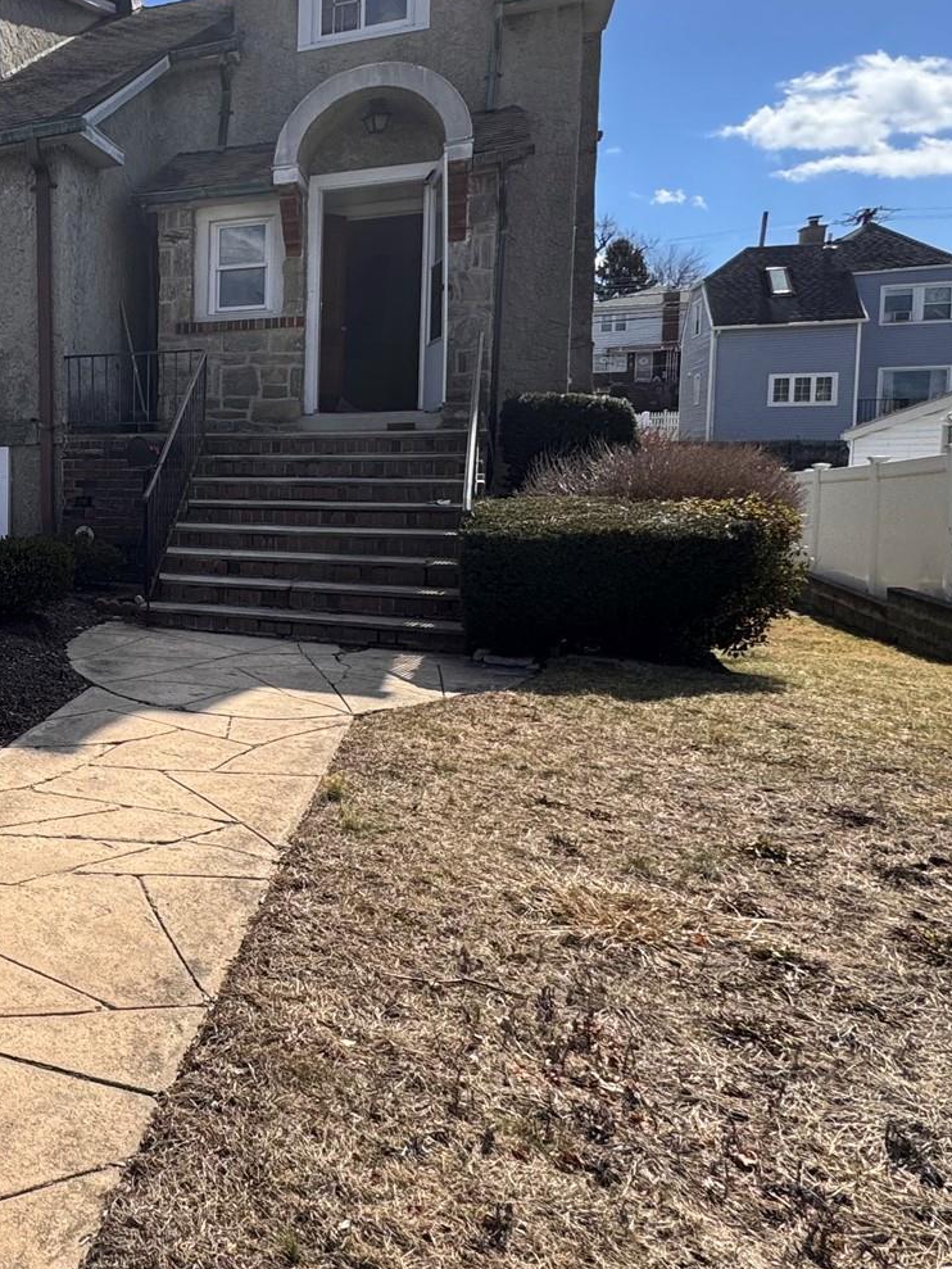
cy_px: 524
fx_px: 1063
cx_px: -131
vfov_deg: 61.3
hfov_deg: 38.5
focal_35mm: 29
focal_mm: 2.22
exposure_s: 1/1256
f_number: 2.2
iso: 50
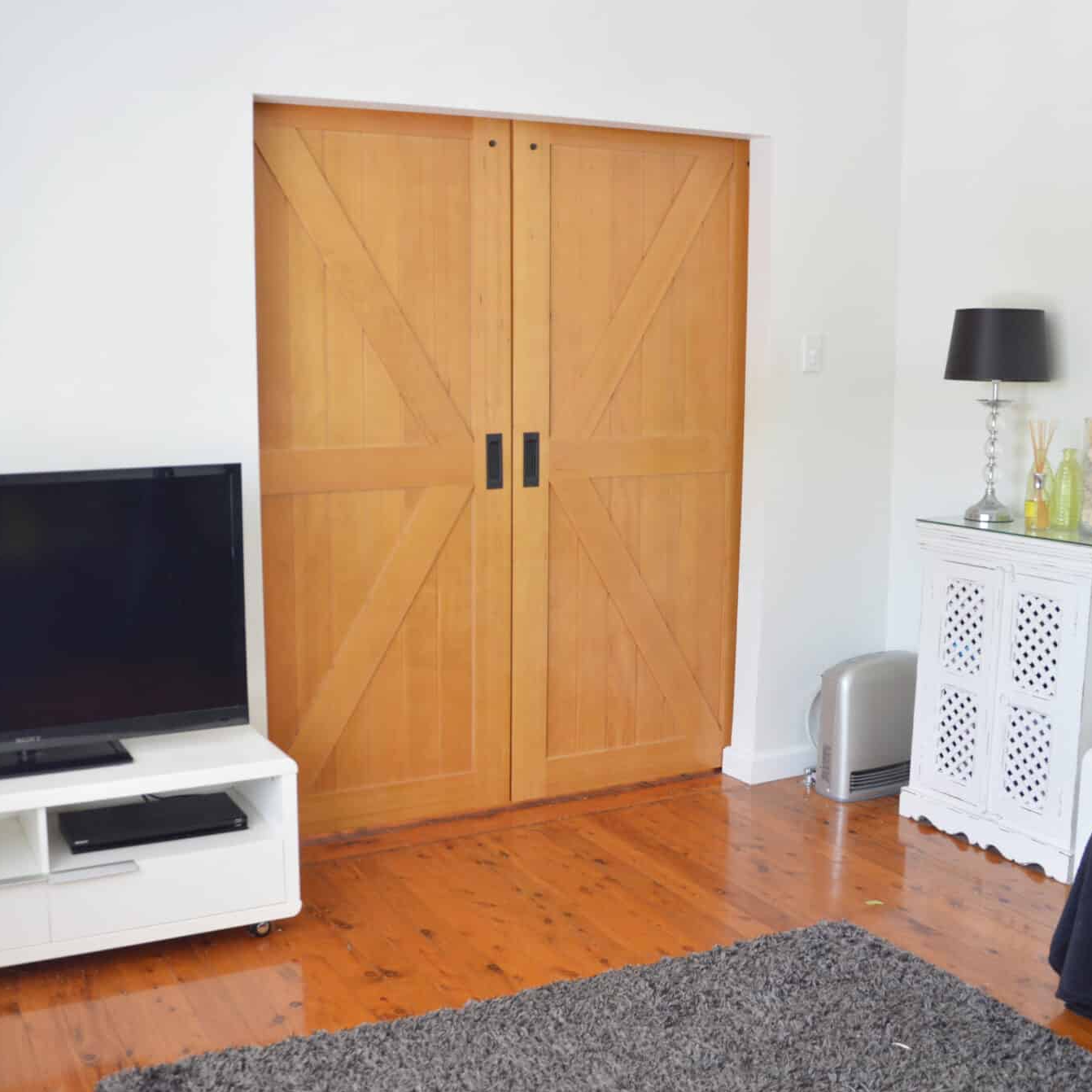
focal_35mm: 35
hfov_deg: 46.9
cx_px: 426
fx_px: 1249
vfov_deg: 47.2
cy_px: 541
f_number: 3.5
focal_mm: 18
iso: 400
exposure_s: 1/50
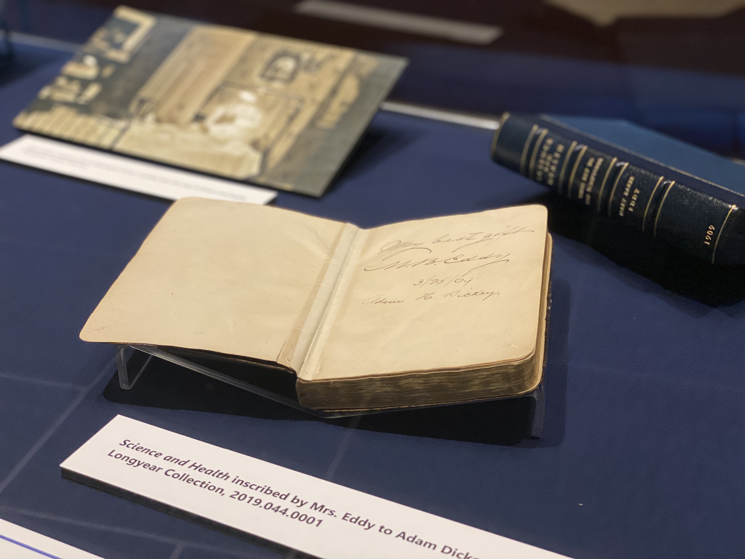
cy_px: 280
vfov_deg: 28.0
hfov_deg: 36.8
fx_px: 1119
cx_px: 372
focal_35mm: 52
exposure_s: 1/120
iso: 160
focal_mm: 6
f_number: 2
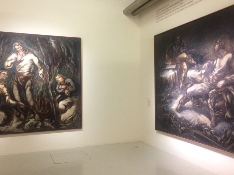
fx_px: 237
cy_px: 84
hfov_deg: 52.6
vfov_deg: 40.7
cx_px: 117
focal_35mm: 35
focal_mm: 4.15
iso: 320
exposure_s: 1/17
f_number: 2.2
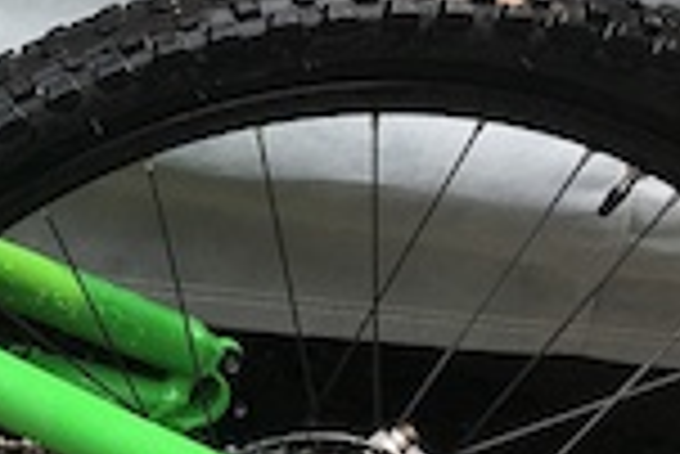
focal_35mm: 160
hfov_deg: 11.4
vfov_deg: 8.6
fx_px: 3025
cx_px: -752
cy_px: 220
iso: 25
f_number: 2.2
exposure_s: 1/283
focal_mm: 4.15
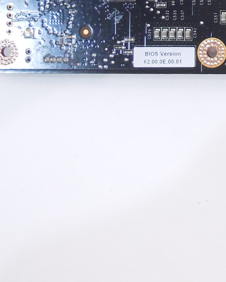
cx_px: 449
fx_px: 803
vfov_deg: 19.3
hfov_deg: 13.7
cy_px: -15
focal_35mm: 96
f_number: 3.1
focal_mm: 4.5
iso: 125
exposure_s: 1/60
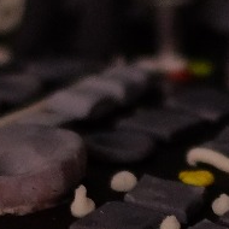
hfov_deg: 4.6
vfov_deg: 4.5
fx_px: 2874
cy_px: 281
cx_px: 111
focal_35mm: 384
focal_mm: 35
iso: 1250
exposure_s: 1/52
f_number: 1.4
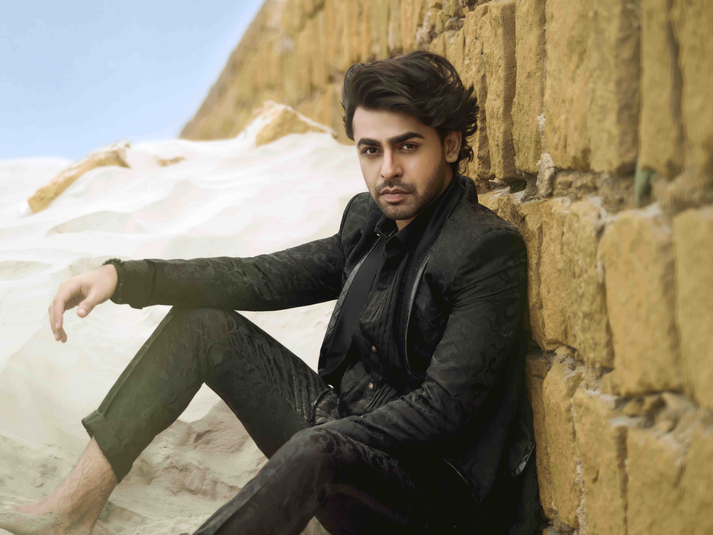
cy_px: 268
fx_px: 2101
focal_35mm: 102
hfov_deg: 19.3
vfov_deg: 14.5
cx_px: 356
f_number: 2.4
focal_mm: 130
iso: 100
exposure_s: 1/250
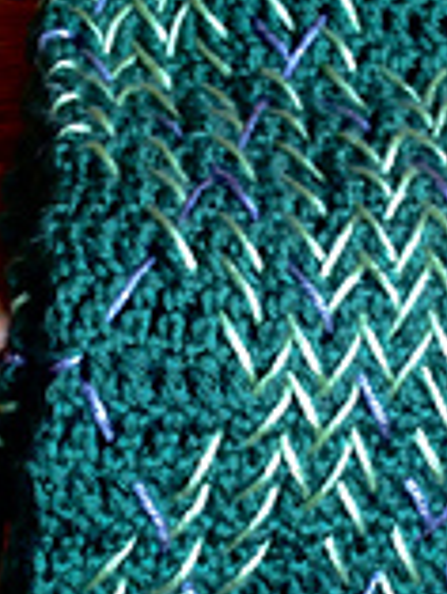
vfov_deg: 18.7
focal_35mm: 105
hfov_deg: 14.0
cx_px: 366
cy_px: 322
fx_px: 1805
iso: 80
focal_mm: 4.12
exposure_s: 1/20
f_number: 2.4
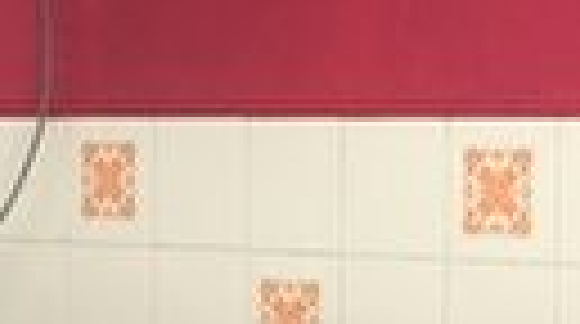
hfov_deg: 12.4
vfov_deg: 7.0
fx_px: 2640
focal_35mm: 172
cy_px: 371
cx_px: 531
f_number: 2.2
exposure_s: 1/50
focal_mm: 4.15
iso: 25
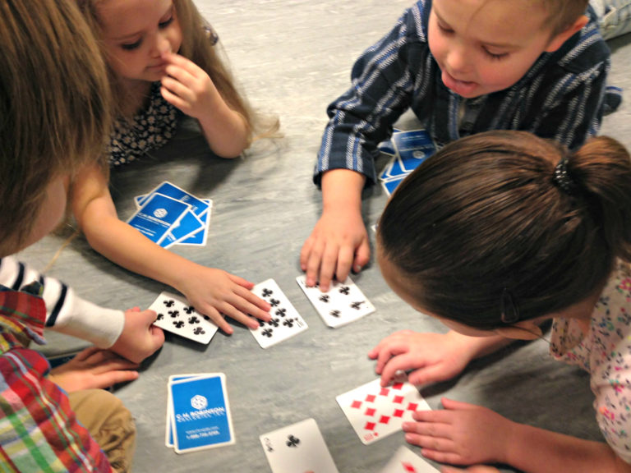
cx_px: 316
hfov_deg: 55.4
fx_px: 602
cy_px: 236
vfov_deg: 42.9
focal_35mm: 33
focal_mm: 4.12
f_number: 2.4
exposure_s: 1/20
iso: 64
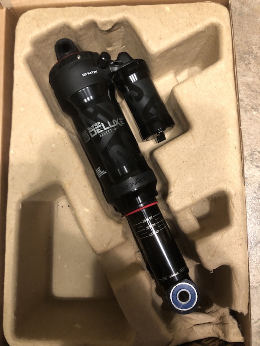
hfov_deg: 49.7
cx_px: 130
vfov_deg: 63.4
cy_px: 173
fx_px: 280
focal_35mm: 28
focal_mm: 3.99
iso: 100
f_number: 1.8
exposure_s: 1/5
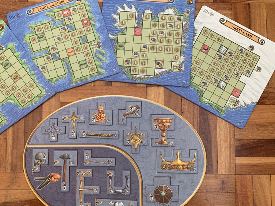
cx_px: 105
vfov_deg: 40.7
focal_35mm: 35
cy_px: 112
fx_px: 278
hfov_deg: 52.1
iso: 100
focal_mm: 4.25
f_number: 1.8
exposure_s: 1/102
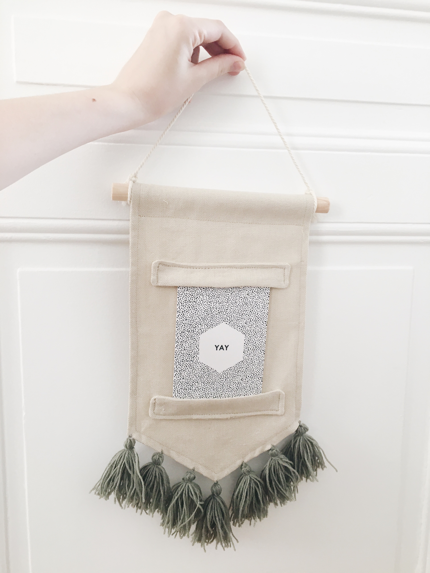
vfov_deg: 61.7
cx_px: 215
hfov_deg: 48.2
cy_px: 286
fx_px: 480
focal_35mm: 29
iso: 80
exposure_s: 1/33
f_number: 2.2
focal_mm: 4.15
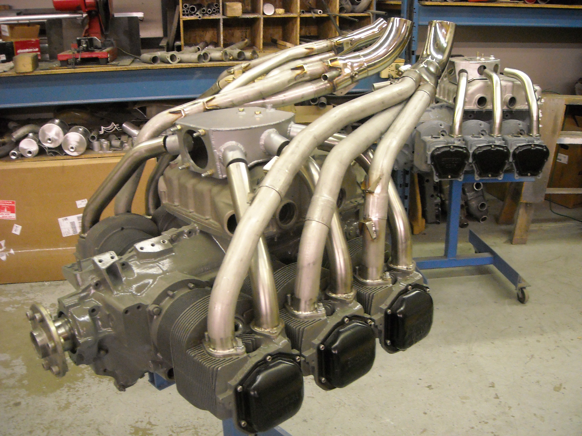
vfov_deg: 40.7
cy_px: 218
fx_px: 588
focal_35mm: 35
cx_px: 291
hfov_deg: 52.6
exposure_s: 1/16
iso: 400
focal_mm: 5.7
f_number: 2.8
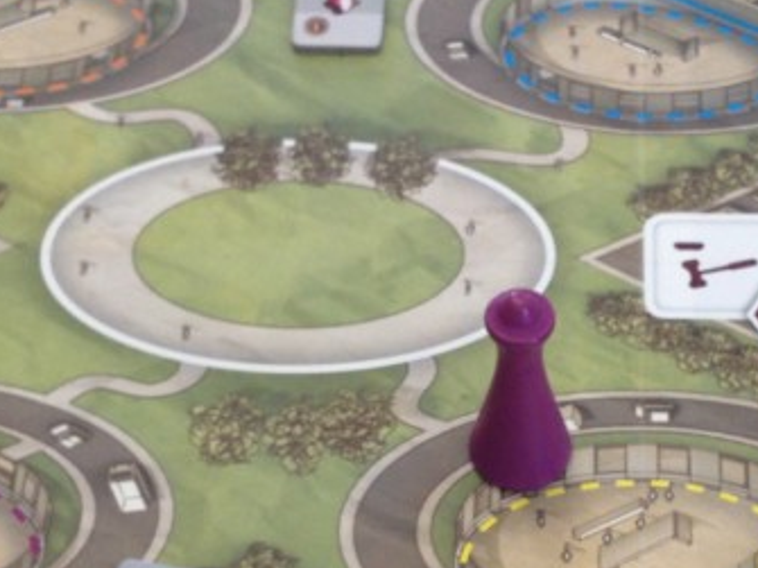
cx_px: 493
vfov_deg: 13.8
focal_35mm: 107
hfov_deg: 18.3
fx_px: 2342
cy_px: 407
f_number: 2.4
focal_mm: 4.28
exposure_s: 1/40
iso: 64
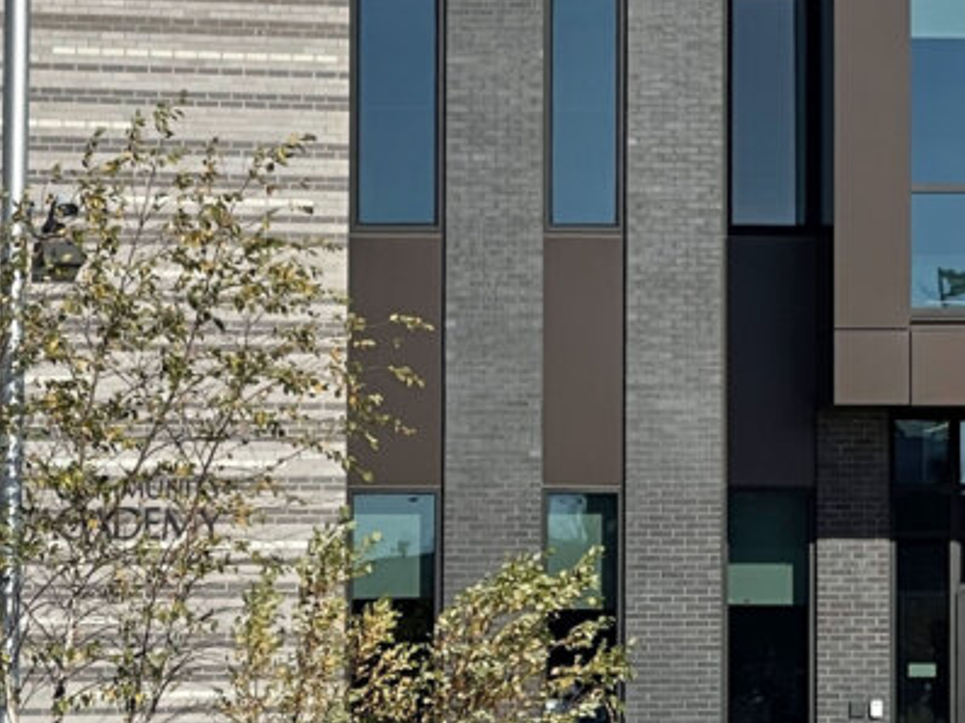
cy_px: 92
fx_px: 6882
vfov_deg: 6.0
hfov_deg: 8.0
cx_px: 1106
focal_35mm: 247
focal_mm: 7.5
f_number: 2.2
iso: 20
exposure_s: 1/1248
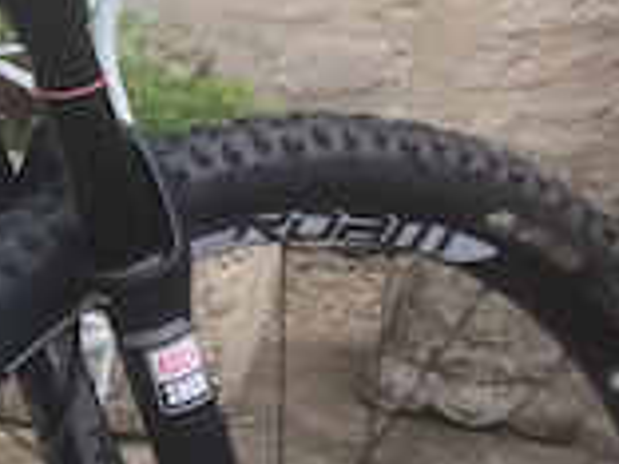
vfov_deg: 10.0
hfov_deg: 11.6
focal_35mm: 149
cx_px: -698
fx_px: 2664
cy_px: 293
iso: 32
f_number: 2.2
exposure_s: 1/256
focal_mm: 4.15
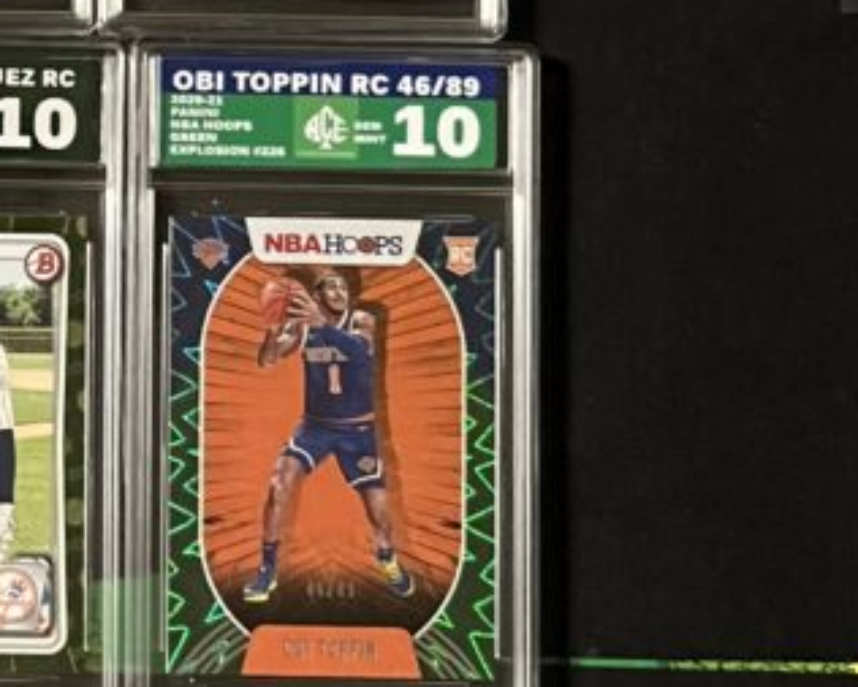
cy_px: 363
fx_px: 2667
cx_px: -391
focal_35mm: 105
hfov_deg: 16.8
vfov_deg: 14.7
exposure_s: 1/30
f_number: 1.6
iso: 640
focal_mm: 5.1
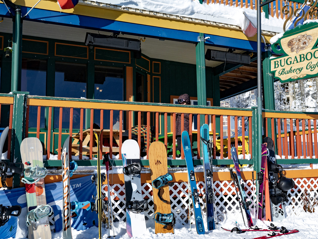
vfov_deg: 34.3
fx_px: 386
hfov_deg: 44.7
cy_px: 123
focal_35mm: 42
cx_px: 179
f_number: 5
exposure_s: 1/2000
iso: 500
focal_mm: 35
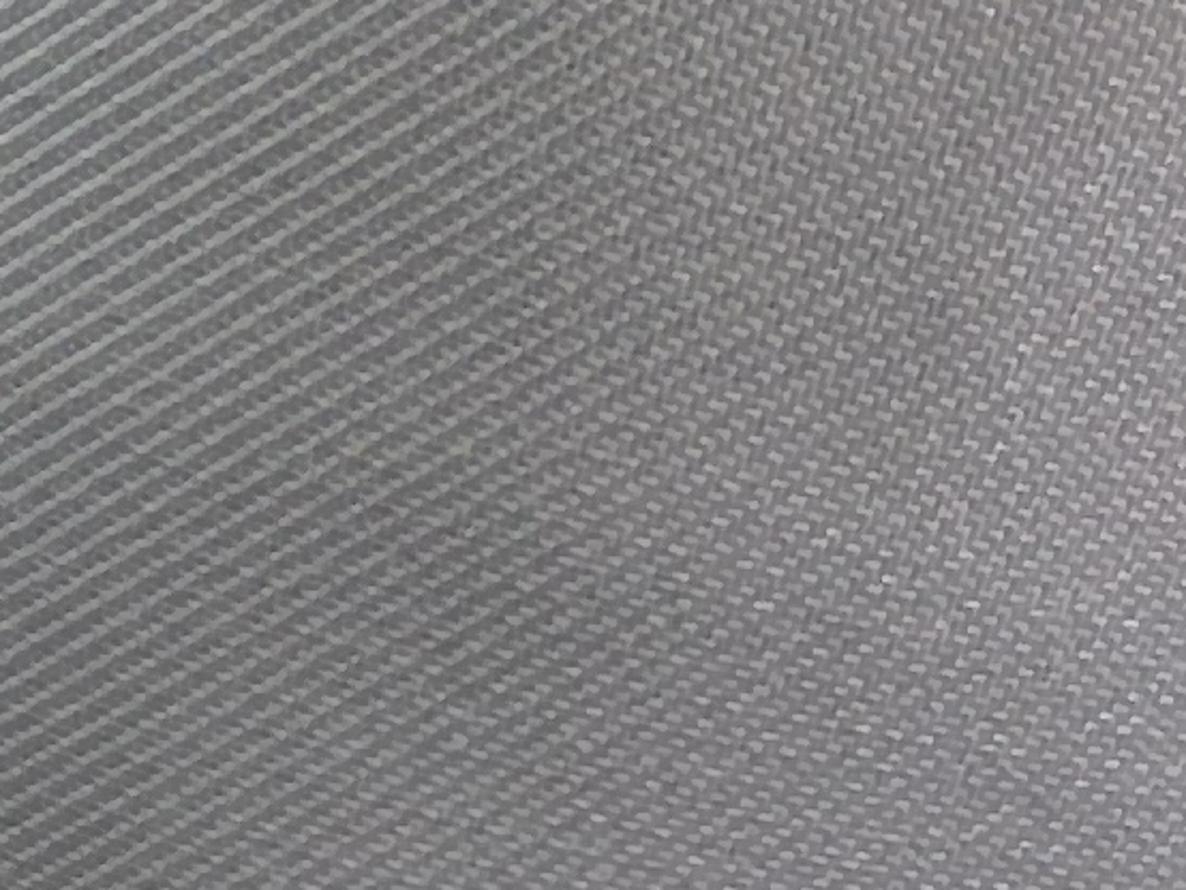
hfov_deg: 8.9
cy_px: 689
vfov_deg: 8.9
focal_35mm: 166
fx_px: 5690
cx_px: -2715
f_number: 1.7
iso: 100
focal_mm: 6.3
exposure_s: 1/180
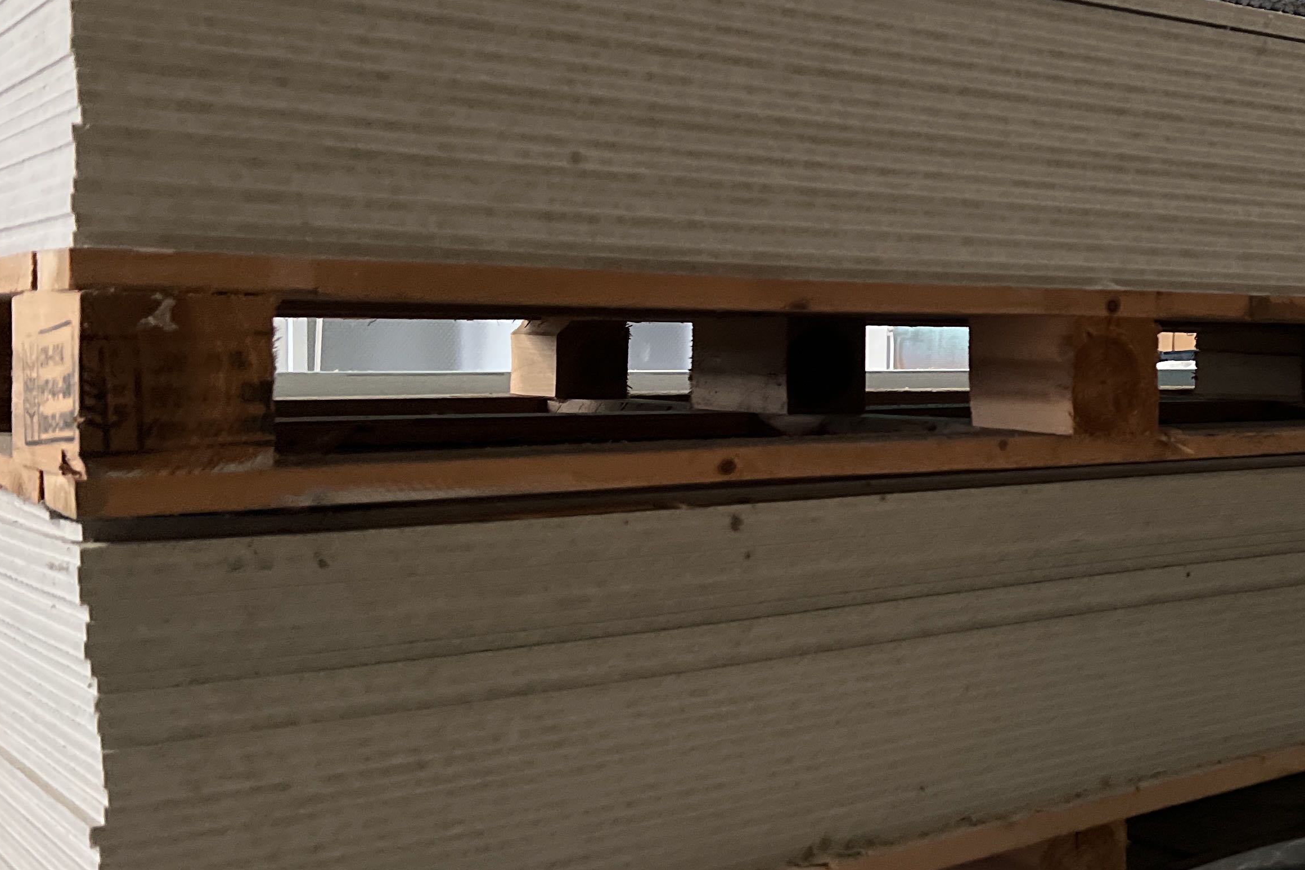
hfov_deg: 40.0
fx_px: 1704
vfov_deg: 28.6
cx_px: 1073
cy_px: 372
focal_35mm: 47
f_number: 1.5
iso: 640
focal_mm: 5.7
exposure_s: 1/32
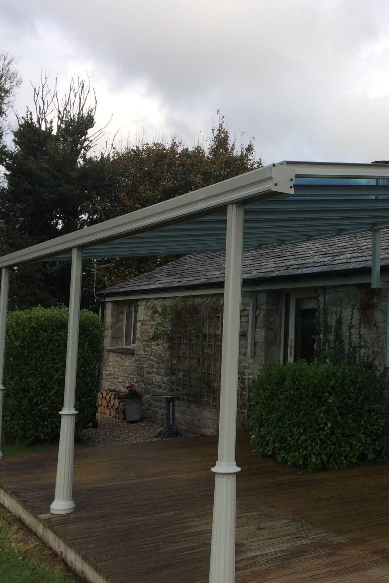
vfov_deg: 47.4
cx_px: 319
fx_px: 664
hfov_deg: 31.7
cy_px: 293
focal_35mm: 41
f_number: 2.2
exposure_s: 1/1642
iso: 32
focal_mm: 4.15
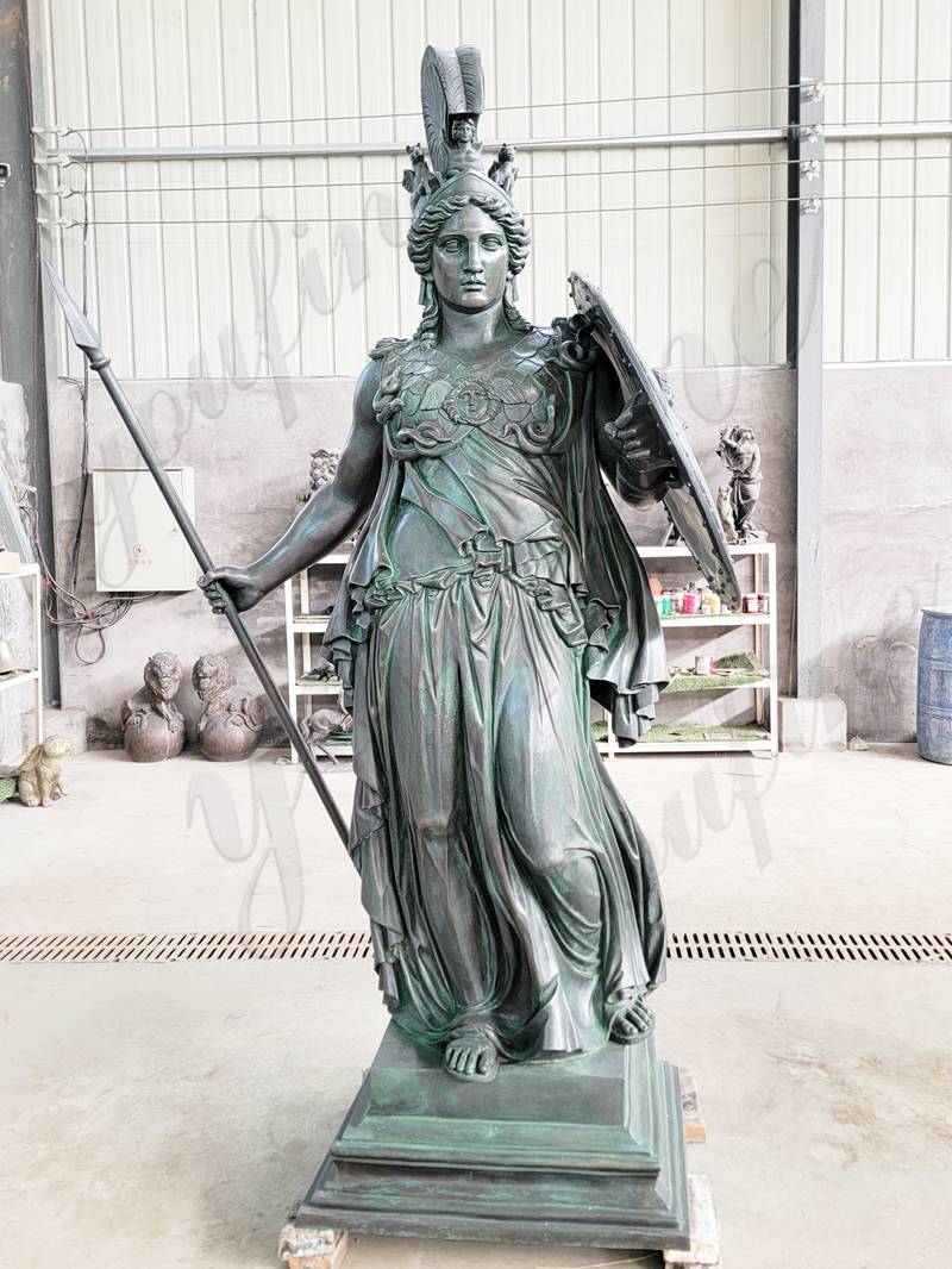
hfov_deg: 56.8
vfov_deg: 71.6
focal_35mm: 24
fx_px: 880
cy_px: 634
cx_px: 476
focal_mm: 6.7
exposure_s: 1/50
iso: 200
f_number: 1.8
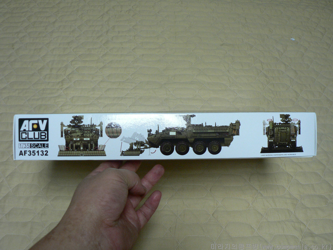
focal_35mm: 36
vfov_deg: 39.7
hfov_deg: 51.4
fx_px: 346
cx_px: 166
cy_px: 125
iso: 200
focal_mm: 6
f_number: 2.8
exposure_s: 1/30
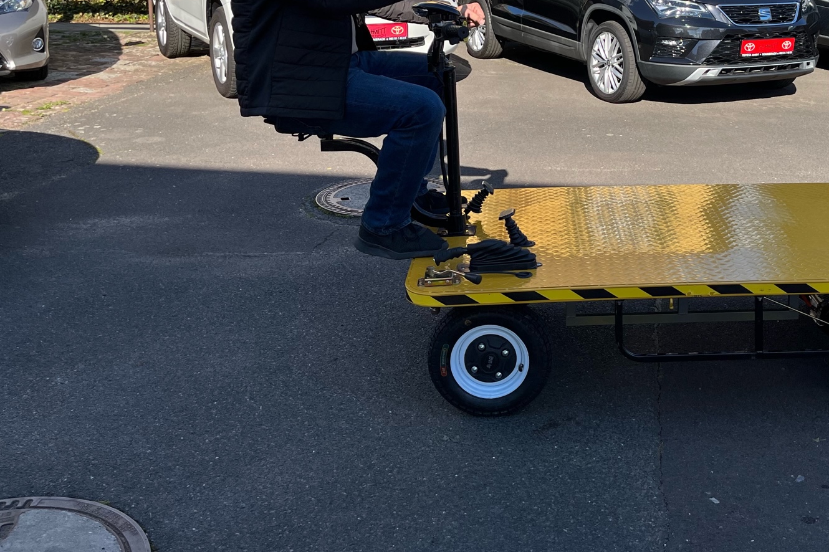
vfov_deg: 31.6
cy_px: 100
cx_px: 608
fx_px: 944
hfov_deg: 46.0
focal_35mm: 41
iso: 50
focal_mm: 5.1
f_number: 1.6
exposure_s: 1/2268
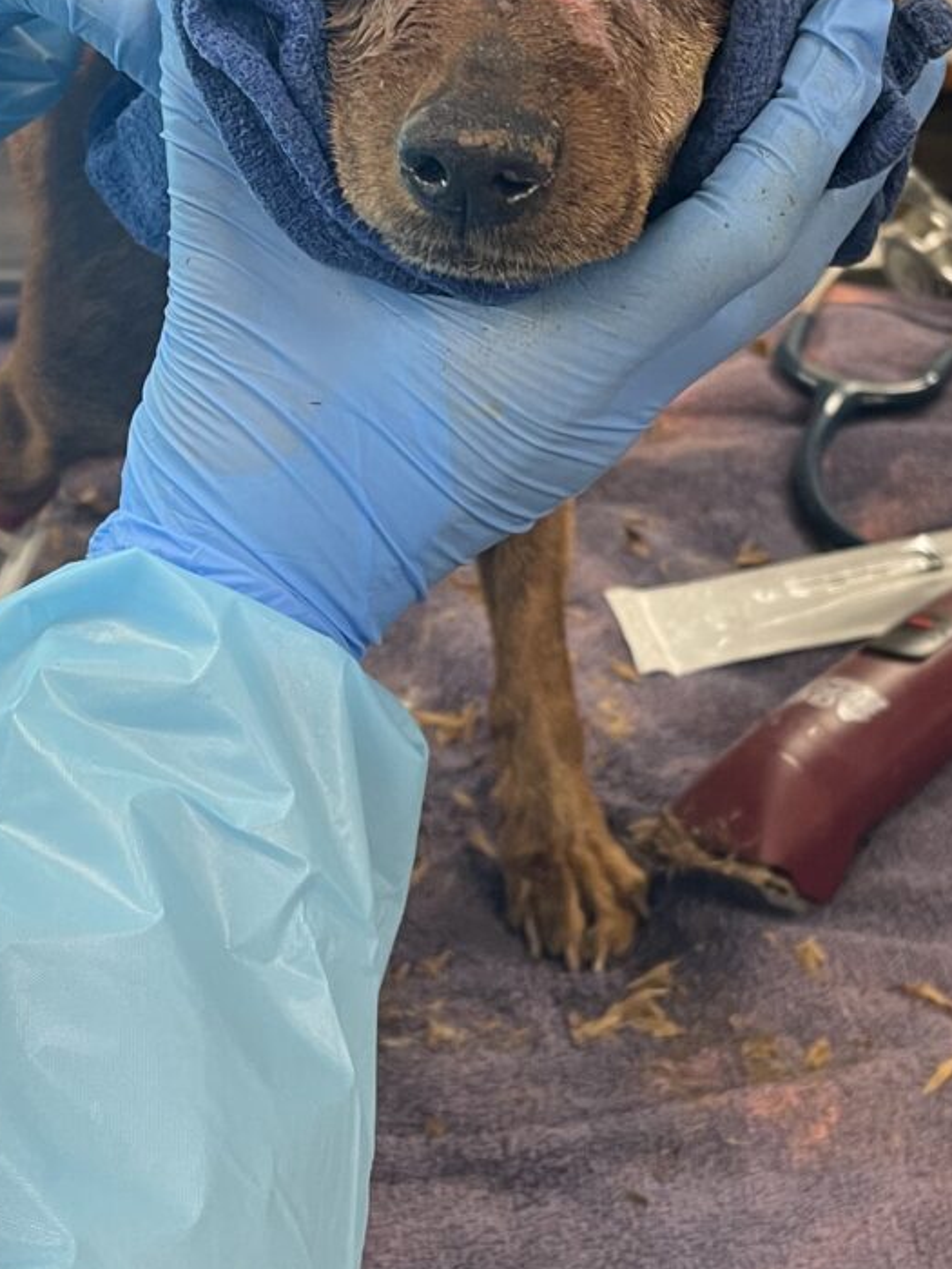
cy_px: 400
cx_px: 524
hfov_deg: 24.0
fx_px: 2237
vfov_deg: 31.4
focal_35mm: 61
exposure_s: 1/60
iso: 160
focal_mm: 5.1
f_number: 1.6
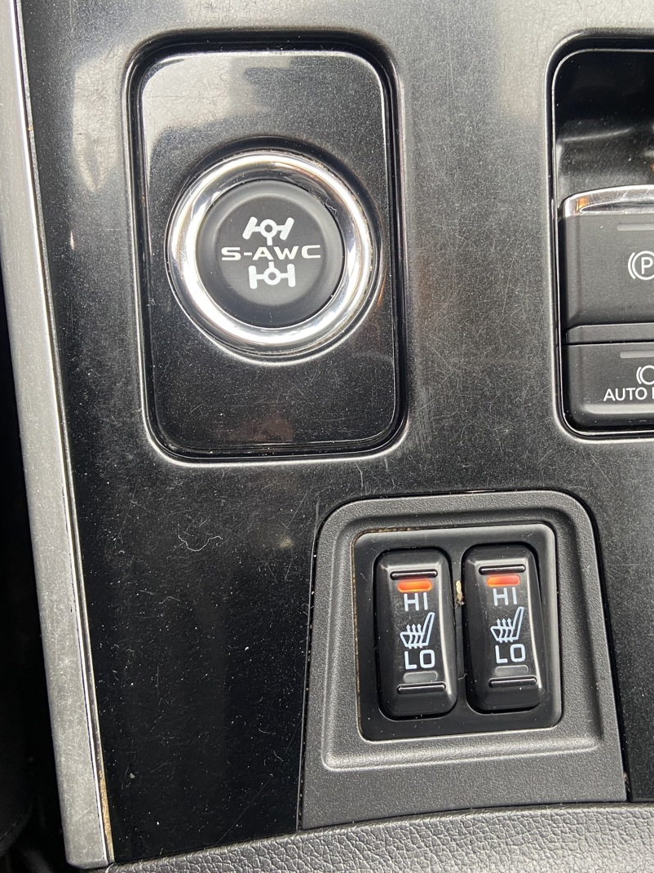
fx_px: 882
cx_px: 393
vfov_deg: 52.6
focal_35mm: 35
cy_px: 436
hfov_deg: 40.5
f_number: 1.8
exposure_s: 1/60
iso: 160
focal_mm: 4.25
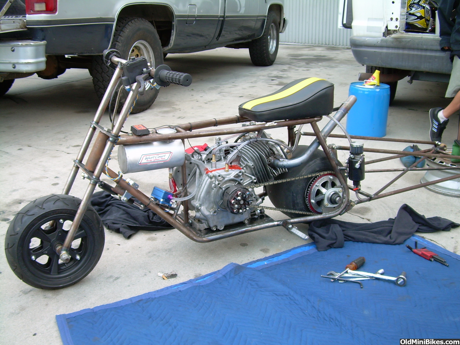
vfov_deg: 37.7
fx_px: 505
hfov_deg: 49.0
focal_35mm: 38
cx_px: 230
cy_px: 172
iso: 50
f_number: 2.8
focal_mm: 6.3
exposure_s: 1/19.5
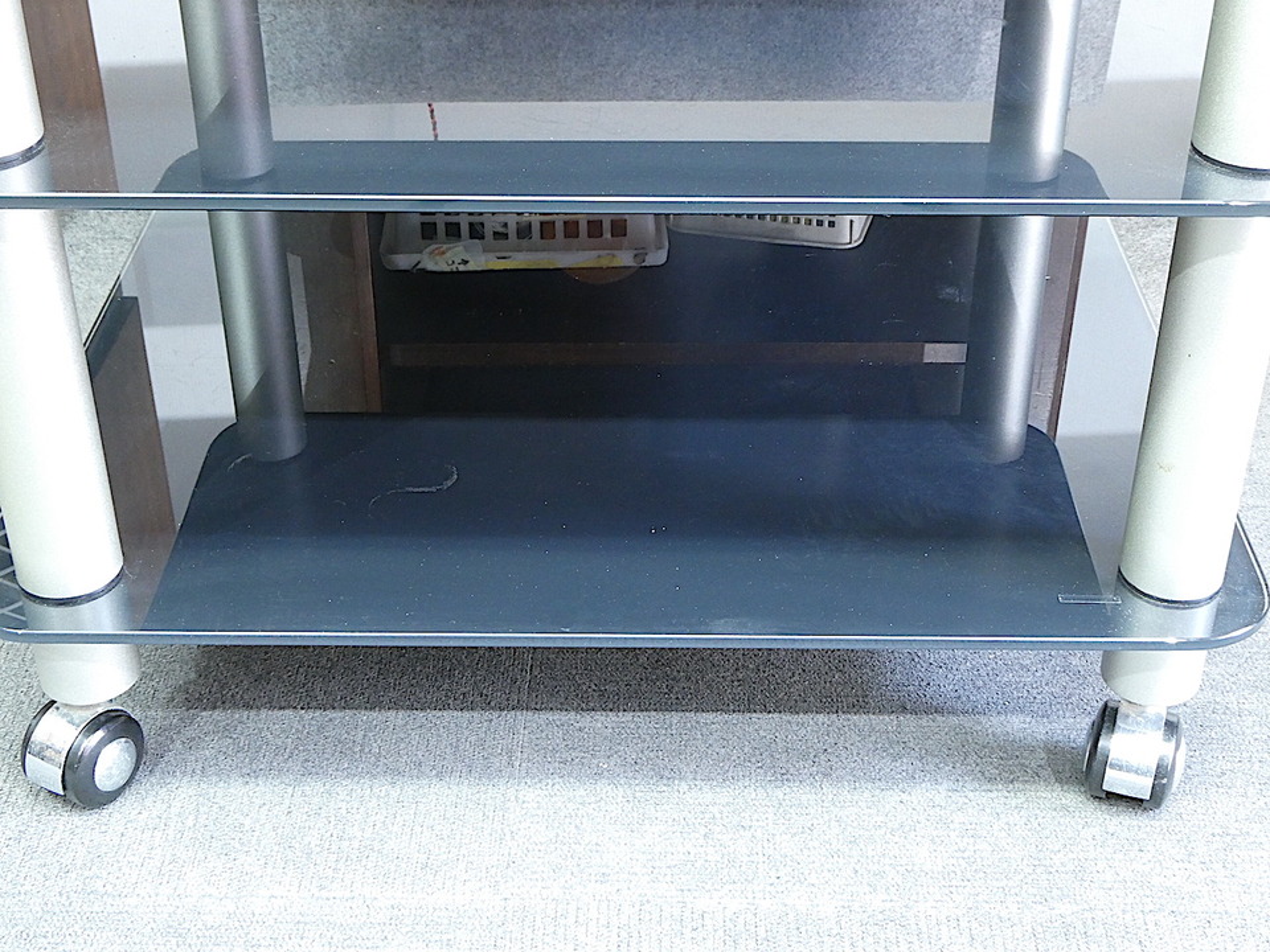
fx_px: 1834
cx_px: 635
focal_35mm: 50
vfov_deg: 29.1
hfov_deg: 38.2
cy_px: 476
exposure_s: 1/1.3
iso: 400
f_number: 5.6
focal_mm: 9
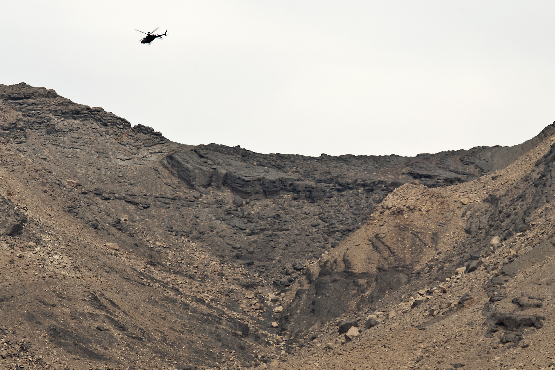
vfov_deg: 4.6
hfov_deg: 7.0
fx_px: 4560
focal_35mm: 296
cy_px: 228
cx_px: 421
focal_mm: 190
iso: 400
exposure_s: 1/320
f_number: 11
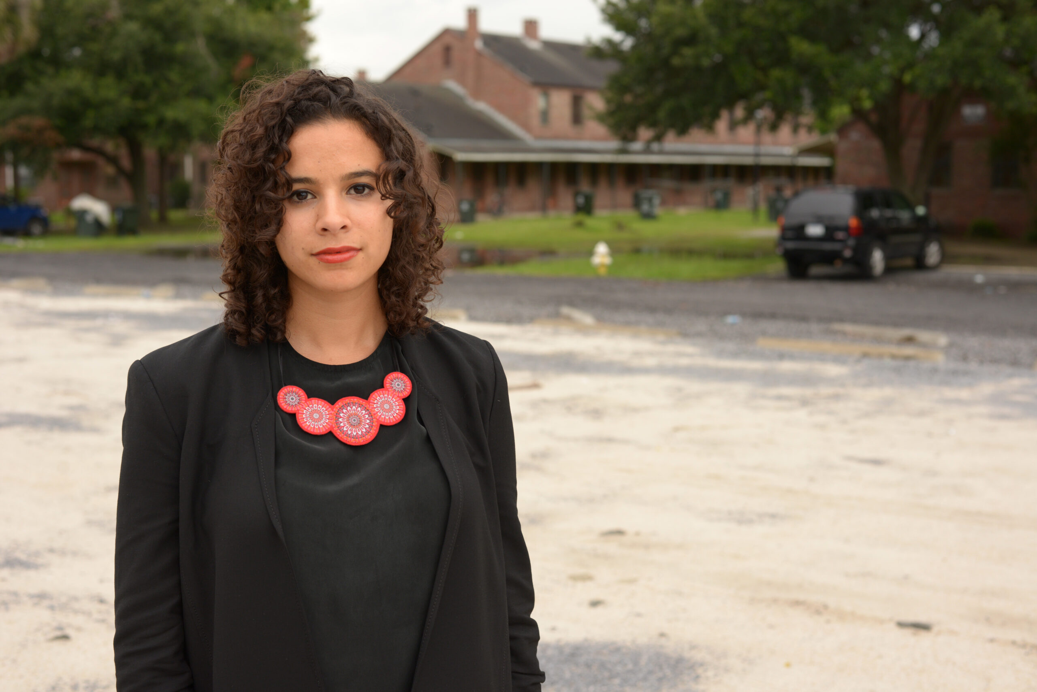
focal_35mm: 50
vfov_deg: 27.0
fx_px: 1441
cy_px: 346
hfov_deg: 39.6
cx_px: 518
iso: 320
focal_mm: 50
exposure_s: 1/320
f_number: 5.6
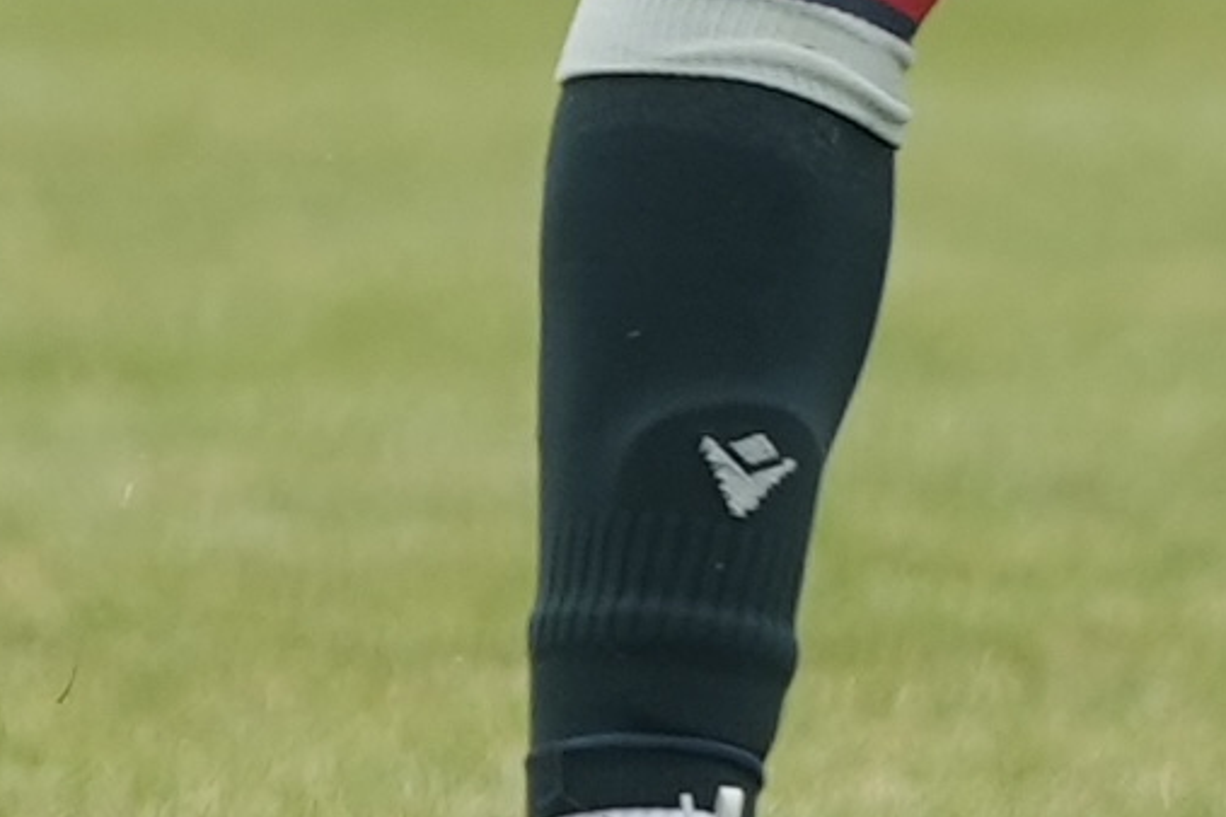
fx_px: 47776
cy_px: -1112
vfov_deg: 1.0
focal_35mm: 1403
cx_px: 316
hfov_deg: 1.5
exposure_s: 1/1600
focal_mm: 200
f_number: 2.8
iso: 200
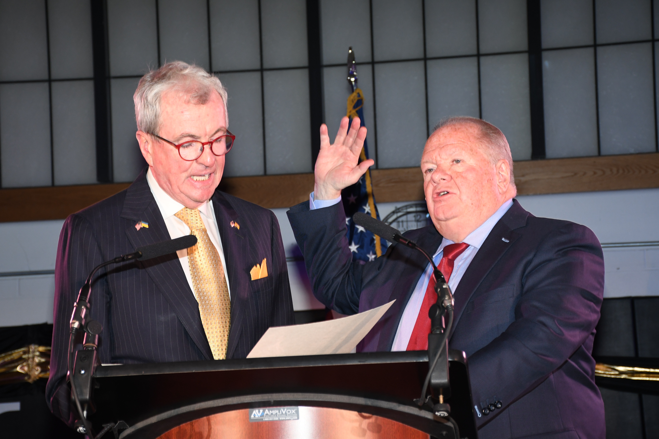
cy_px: 220
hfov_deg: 22.6
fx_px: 1647
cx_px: 330
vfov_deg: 15.2
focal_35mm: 90
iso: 800
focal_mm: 60
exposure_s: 1/60
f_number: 7.1
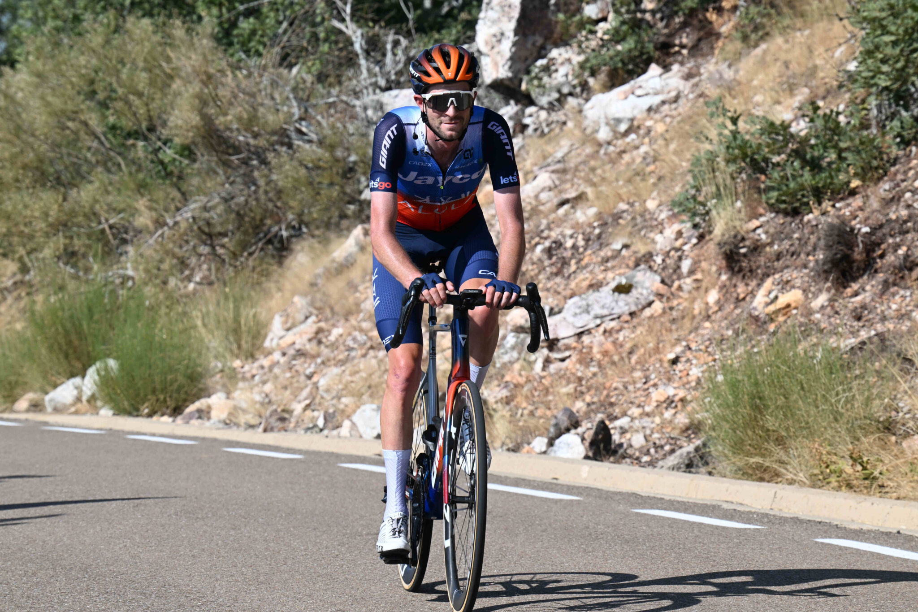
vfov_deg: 7.4
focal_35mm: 185
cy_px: 306
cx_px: 459
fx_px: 4717
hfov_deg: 11.1
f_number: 10
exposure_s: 1/800
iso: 400
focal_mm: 185
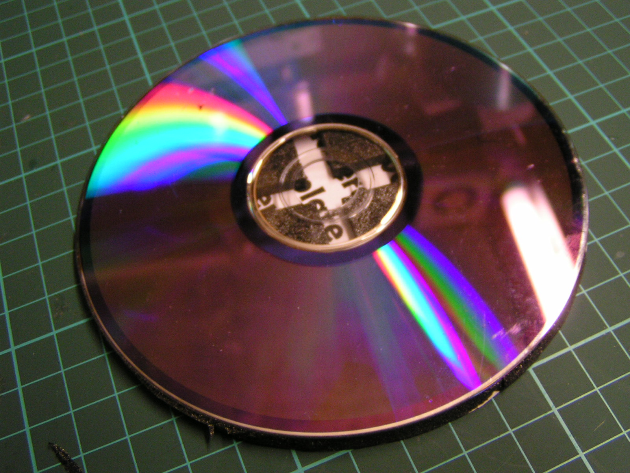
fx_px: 692
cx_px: 315
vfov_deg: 37.7
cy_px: 236
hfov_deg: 49.0
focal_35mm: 38
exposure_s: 1/40
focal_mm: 5.8
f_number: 2.8
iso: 160
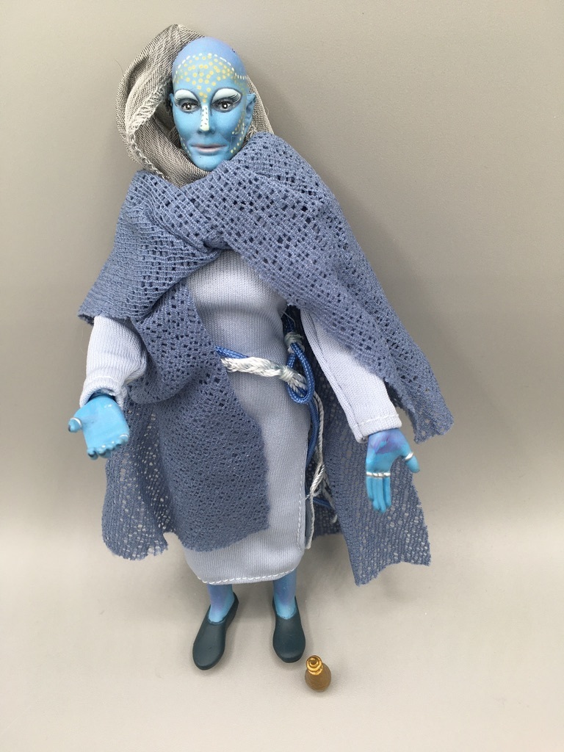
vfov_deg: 61.7
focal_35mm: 29
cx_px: 282
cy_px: 376
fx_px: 630
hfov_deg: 48.2
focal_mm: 4.15
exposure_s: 1/314
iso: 25
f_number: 2.2
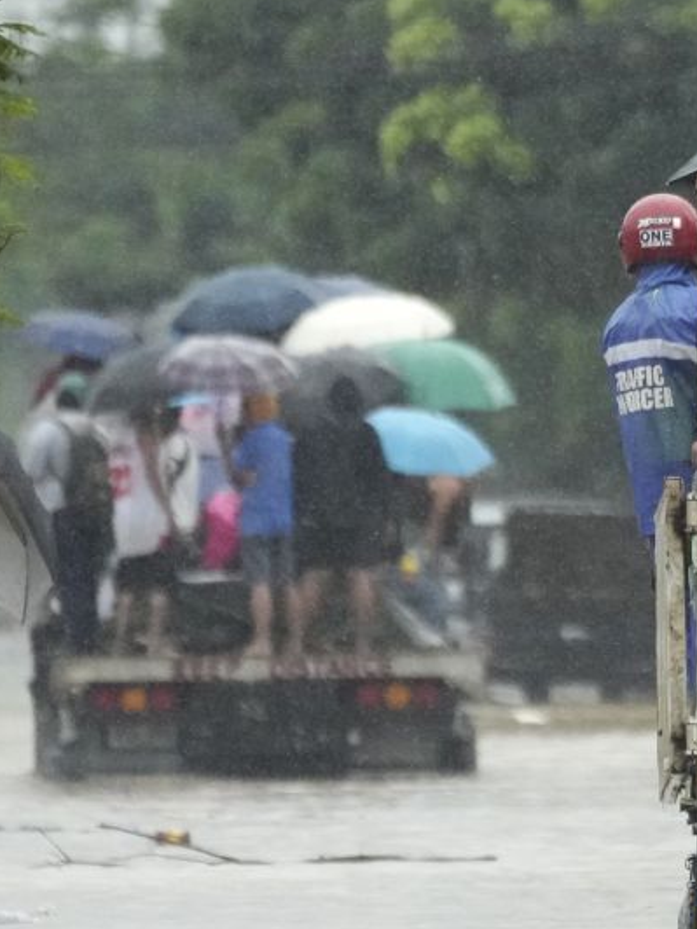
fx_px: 24055
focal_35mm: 896
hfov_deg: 1.7
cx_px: 1018
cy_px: 566
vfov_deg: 2.2
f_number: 5.6
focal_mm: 400
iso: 5000
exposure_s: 1/2500
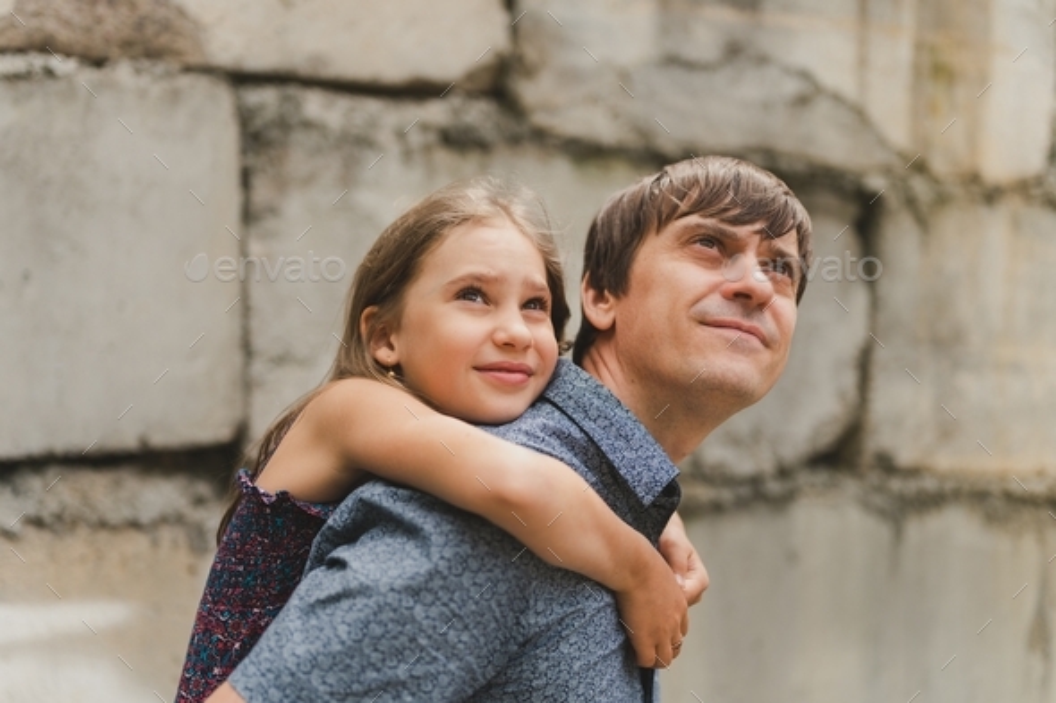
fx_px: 1466
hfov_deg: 39.6
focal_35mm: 50
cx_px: 528
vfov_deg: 27.0
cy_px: 352
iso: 160
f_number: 2
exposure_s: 1/2500
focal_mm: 50
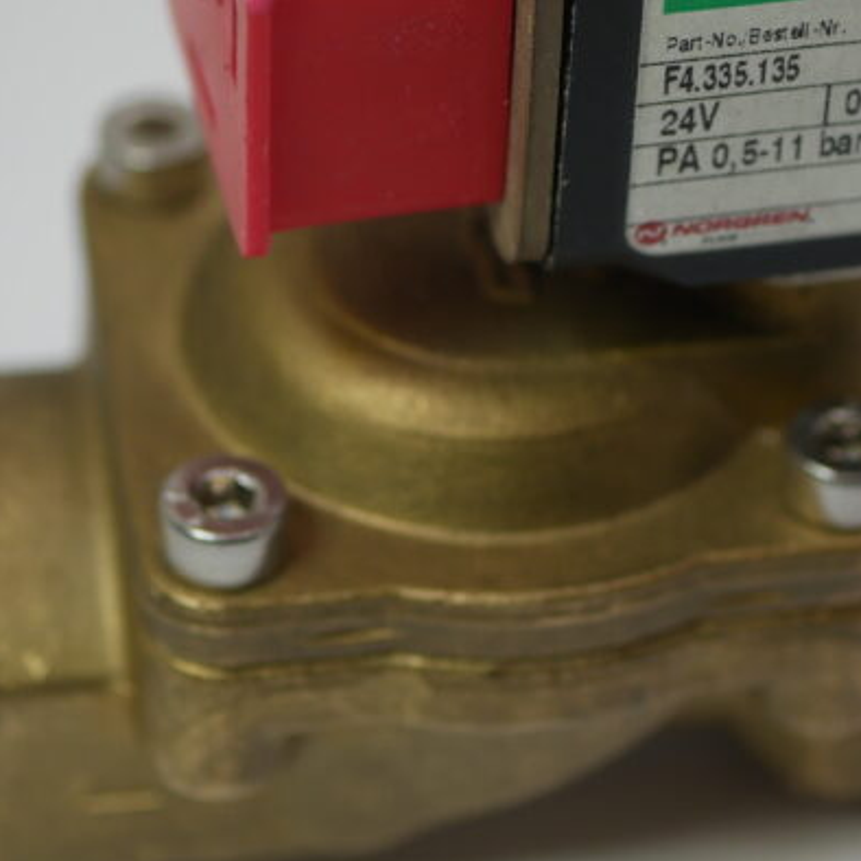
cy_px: 191
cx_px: 588
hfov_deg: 12.6
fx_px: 3883
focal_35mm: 138
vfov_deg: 12.6
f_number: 3.2
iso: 200
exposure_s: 1/125
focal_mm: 30
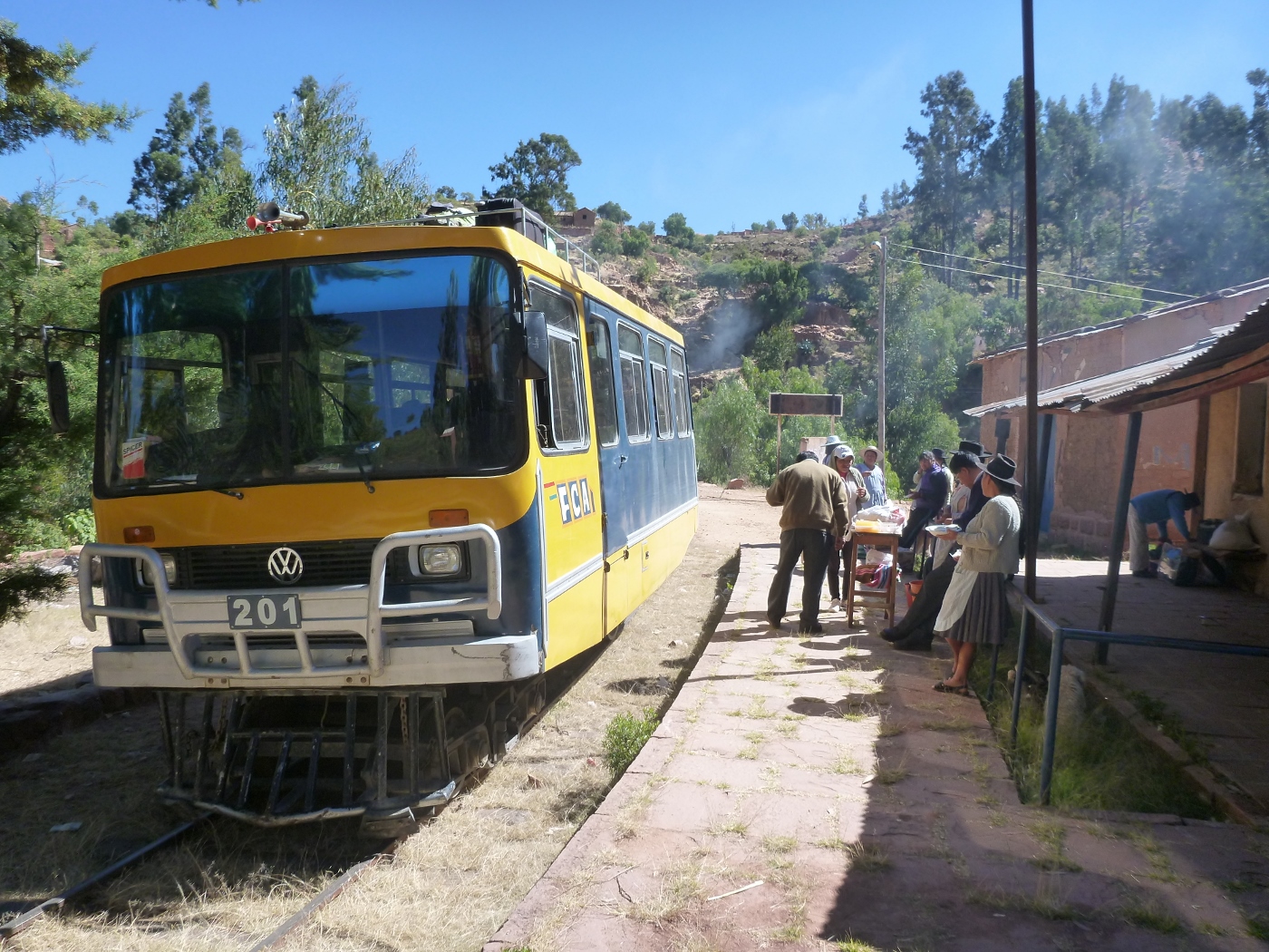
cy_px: 476
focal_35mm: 28
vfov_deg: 49.7
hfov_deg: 63.4
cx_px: 634
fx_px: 1026
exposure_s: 1/500
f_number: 3.3
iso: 160
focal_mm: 4.9
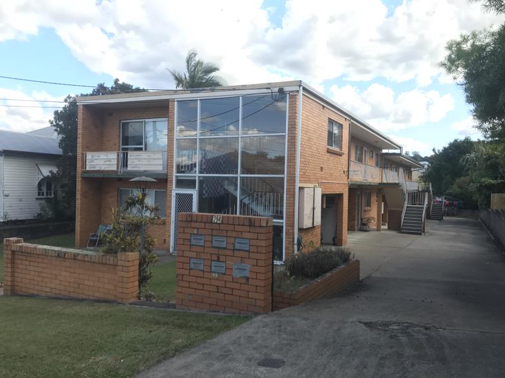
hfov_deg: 63.4
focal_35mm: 28
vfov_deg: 49.7
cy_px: 189
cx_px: 252
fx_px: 408
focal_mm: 3.99
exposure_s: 1/338
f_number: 1.8
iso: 20
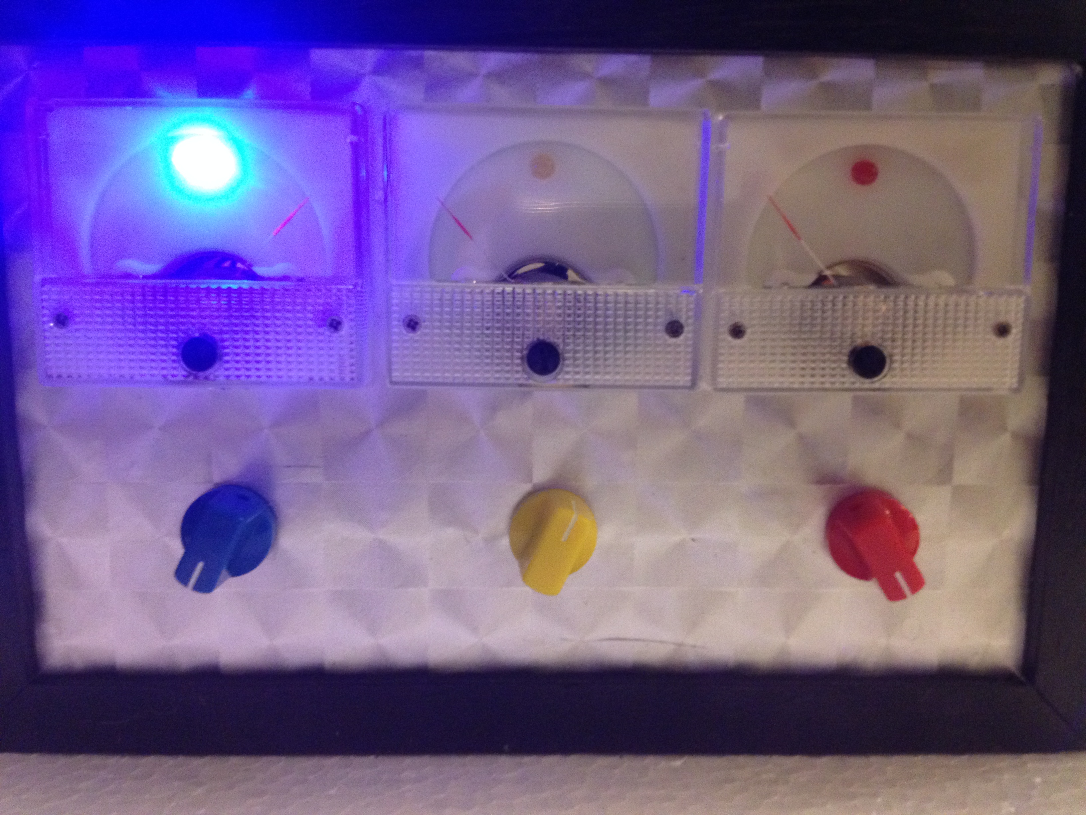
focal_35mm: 35
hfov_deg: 52.6
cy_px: 408
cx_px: 543
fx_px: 1098
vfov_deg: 40.7
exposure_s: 1/20
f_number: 2.4
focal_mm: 4.28
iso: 250
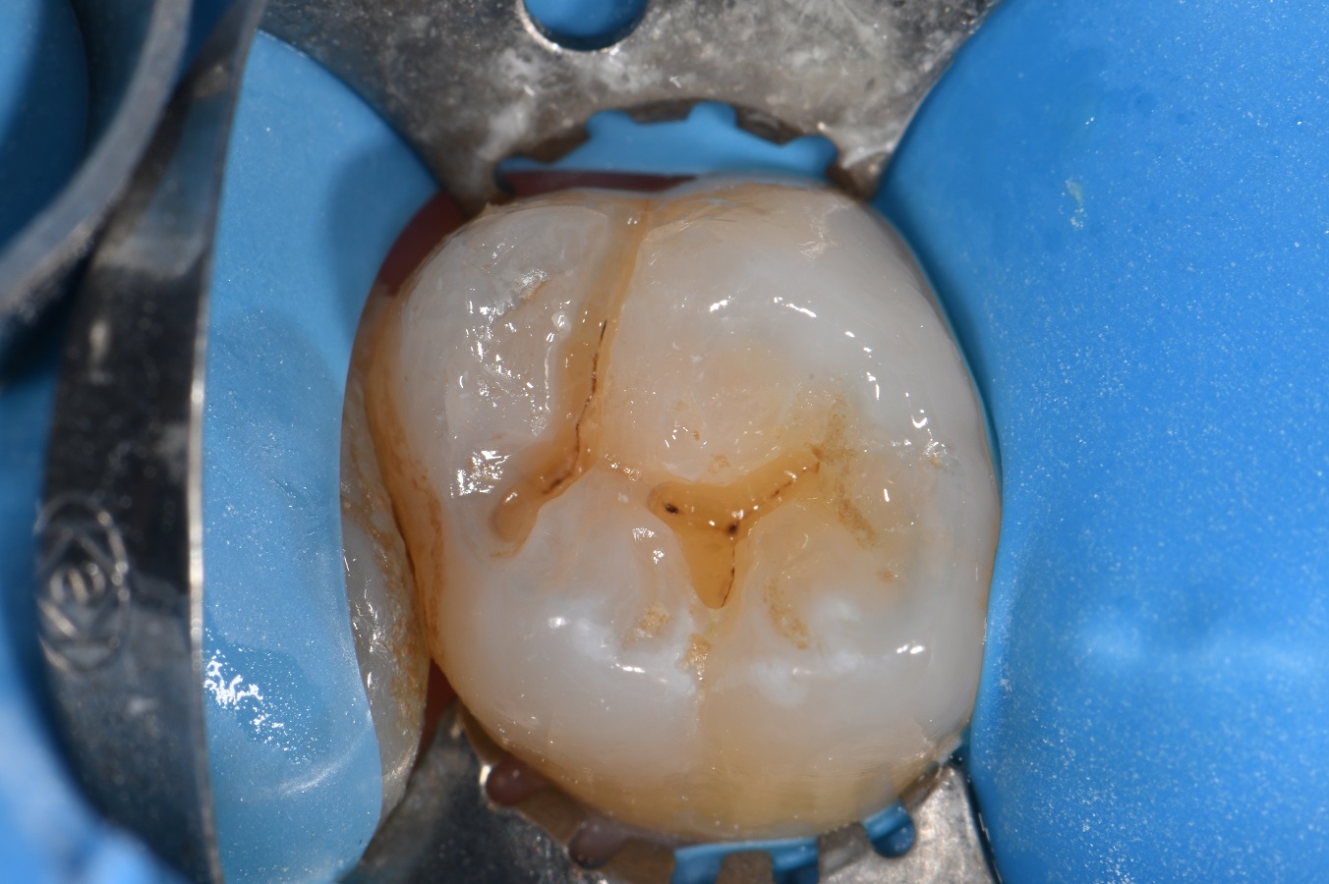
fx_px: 5793
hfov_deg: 13.1
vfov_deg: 8.7
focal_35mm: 157
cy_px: 442
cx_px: 664
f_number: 32
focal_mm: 105
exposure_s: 1/160
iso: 200
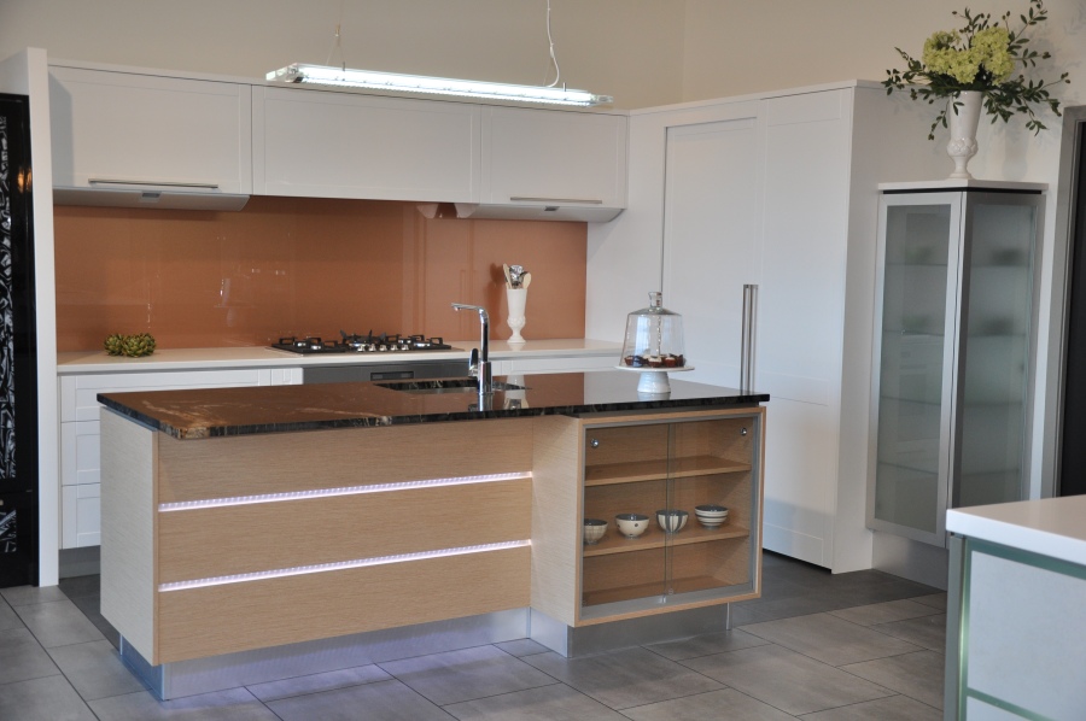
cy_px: 360
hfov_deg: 46.4
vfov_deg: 31.8
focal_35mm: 42
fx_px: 1266
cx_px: 543
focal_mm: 28
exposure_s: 1/200
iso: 400
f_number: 4
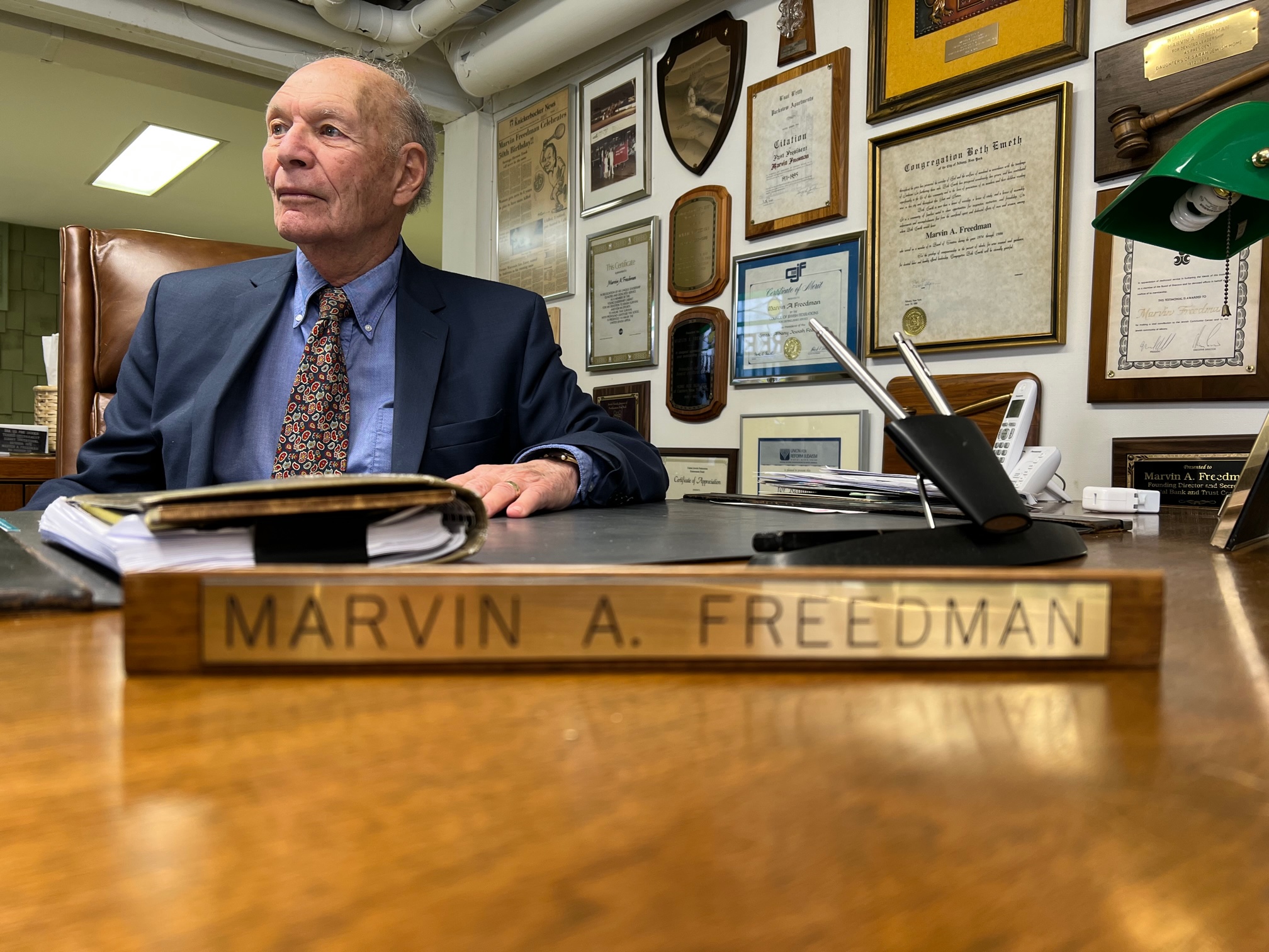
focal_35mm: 26
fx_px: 953
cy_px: 476
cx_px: 634
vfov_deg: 53.1
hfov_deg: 67.3
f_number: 1.5
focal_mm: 5.7
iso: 80
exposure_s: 1/60
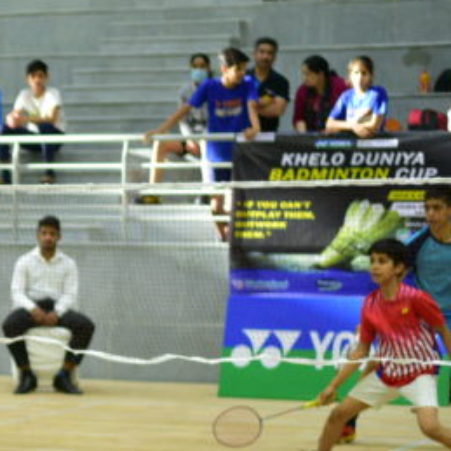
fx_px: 2476
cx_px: -353
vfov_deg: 10.4
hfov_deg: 9.9
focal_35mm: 168
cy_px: 360
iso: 1250
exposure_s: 1/400
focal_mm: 50
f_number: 2
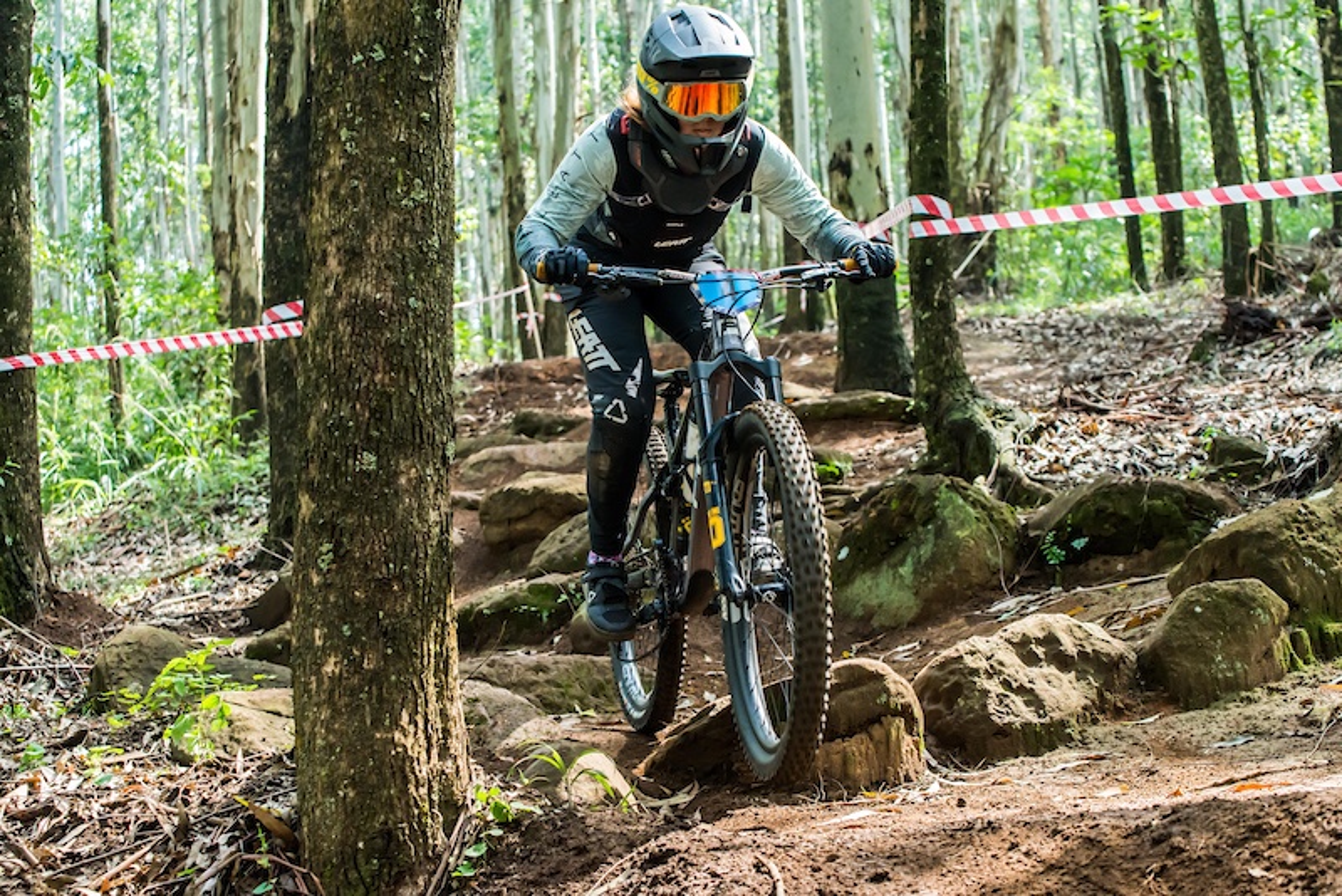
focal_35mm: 70
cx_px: 671
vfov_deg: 19.5
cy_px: 448
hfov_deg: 28.8
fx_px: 2610
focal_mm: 70
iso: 4000
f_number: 5.6
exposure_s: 1/800
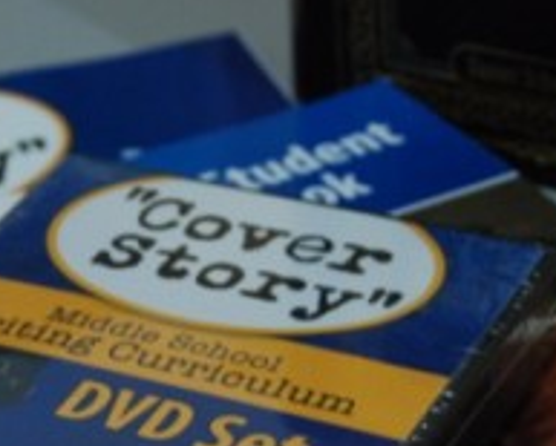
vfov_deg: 8.8
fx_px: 2884
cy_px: 319
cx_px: 167
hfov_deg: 11.0
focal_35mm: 175
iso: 1000
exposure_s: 1/30
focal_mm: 48
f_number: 4.8
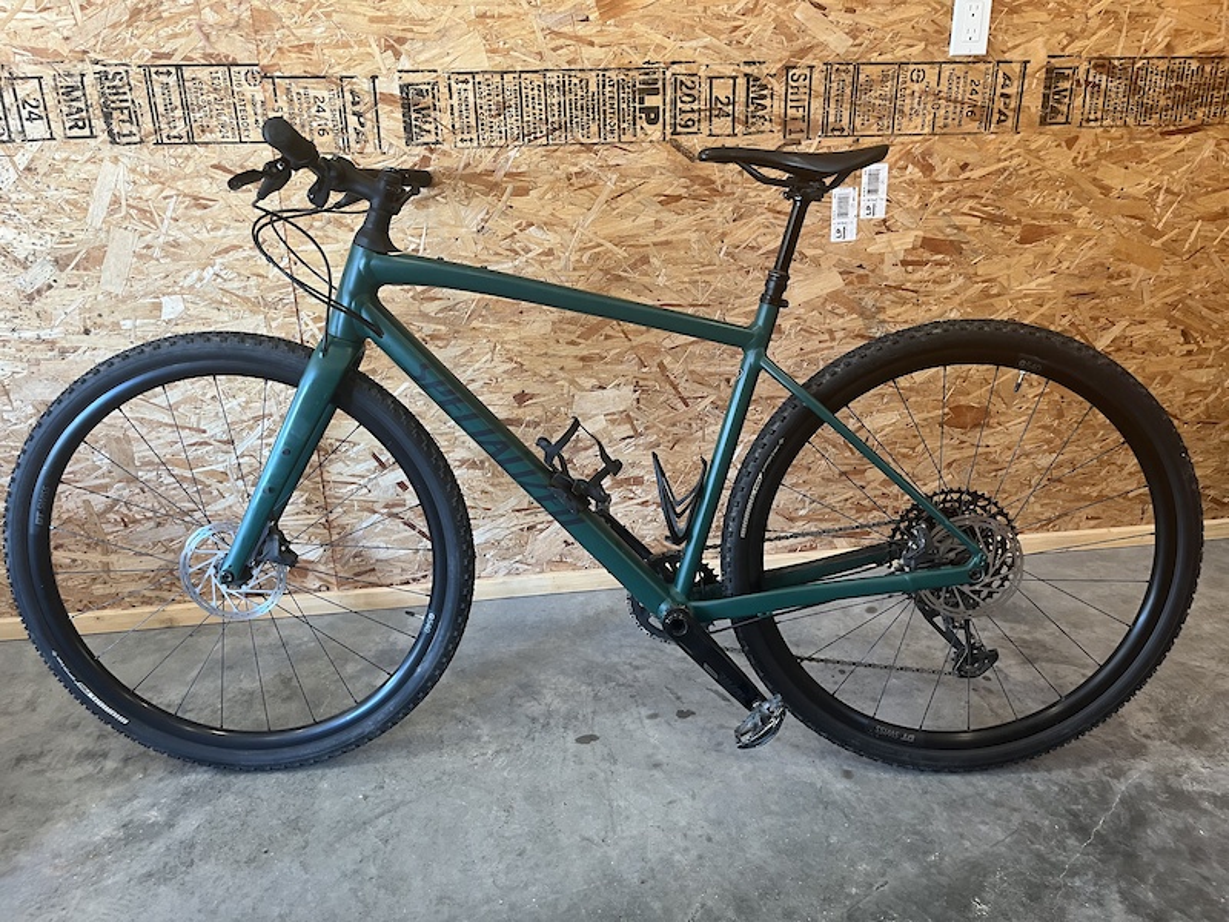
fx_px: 923
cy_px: 461
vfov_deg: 53.1
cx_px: 614
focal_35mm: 26
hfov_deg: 67.3
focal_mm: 5.1
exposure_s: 1/60
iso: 125
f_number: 1.6
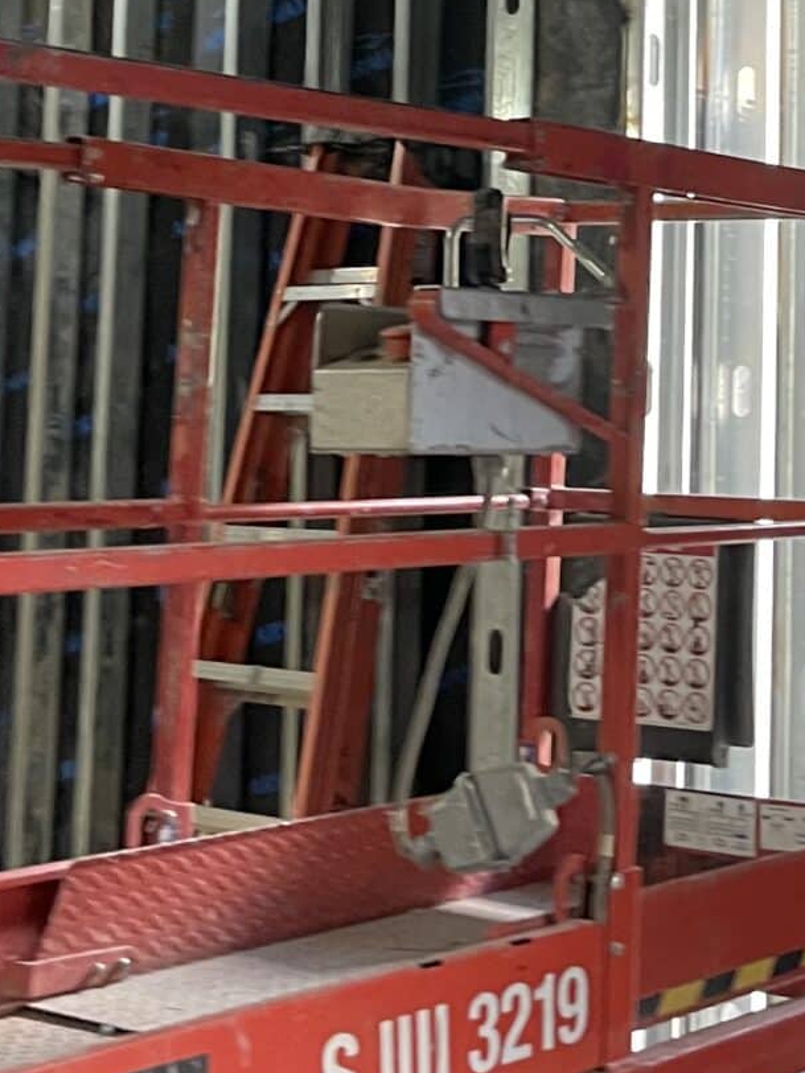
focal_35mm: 82
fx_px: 2543
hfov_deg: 17.5
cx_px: 858
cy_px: 112
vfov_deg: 23.2
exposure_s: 1/60
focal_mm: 5.1
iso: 400
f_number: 1.6
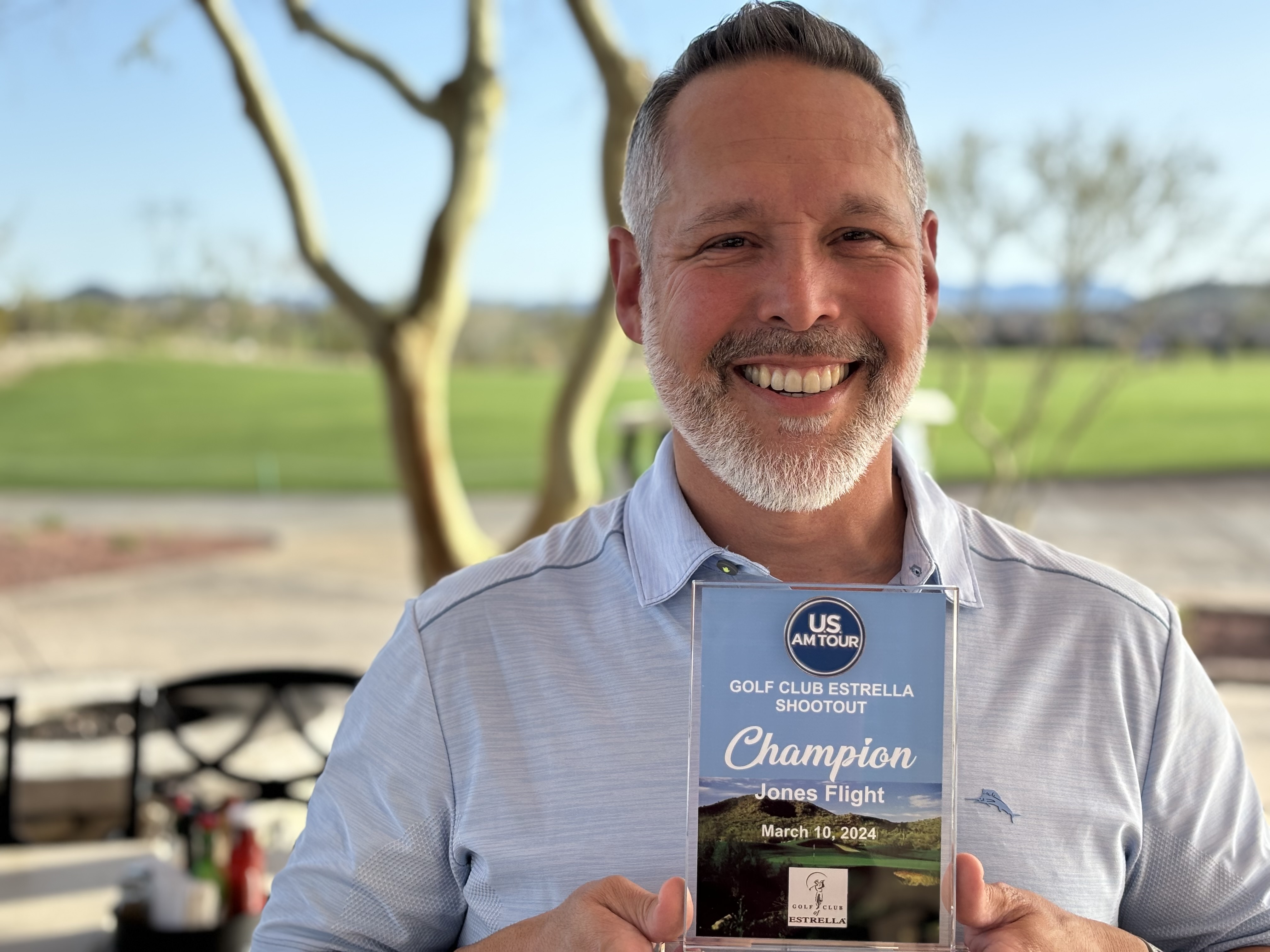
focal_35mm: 52
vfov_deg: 28.0
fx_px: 1908
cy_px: 476
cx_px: 635
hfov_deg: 36.8
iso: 32
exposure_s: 1/844
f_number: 1.6
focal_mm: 5.96
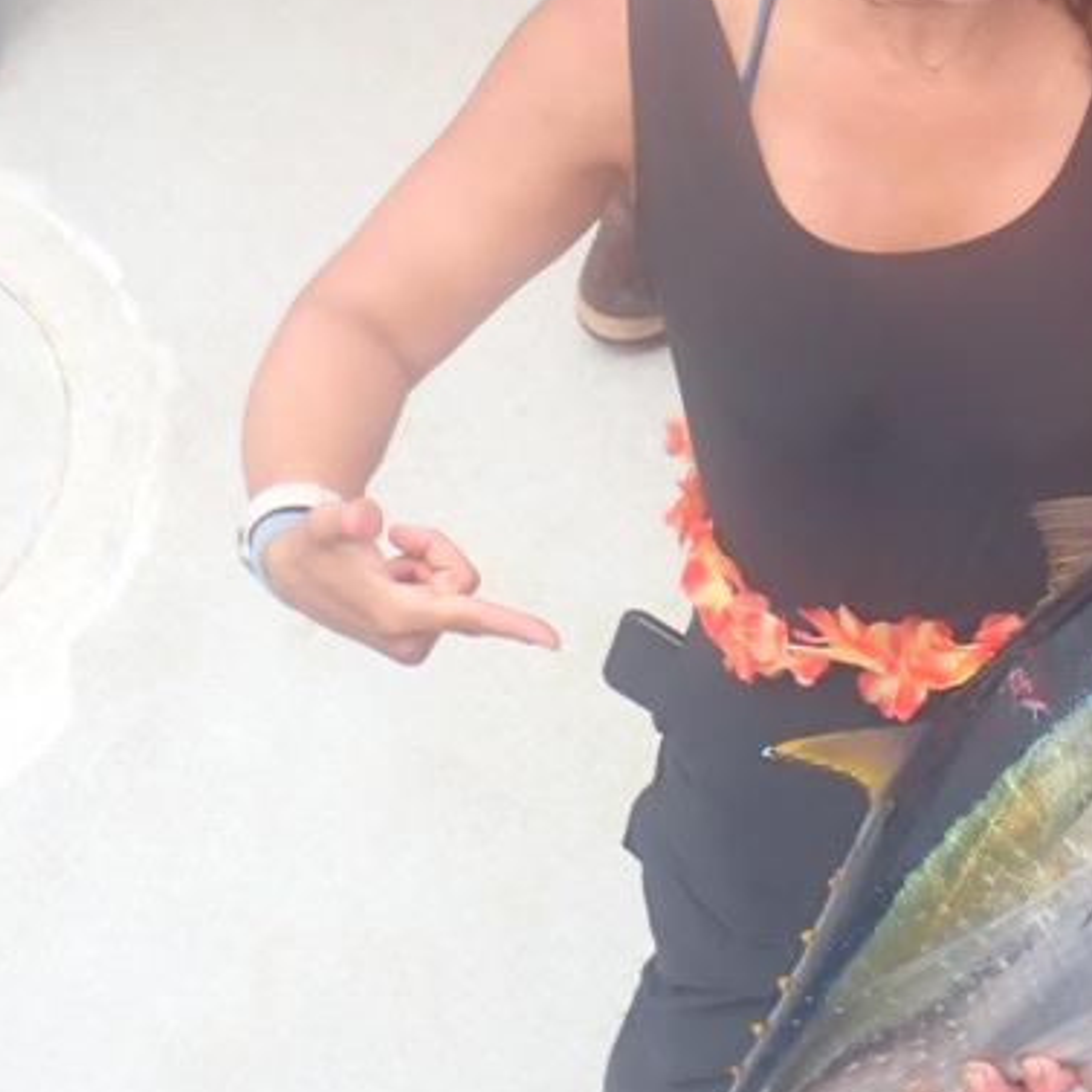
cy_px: 417
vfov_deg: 12.4
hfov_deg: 12.1
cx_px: 1315
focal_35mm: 141
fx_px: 5032
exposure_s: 1/400
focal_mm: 8.4
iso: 100
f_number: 4.5
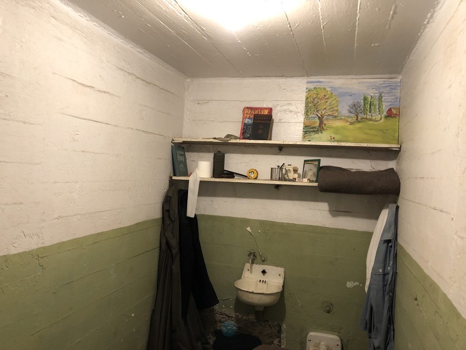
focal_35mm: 28
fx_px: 377
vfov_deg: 49.7
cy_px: 175
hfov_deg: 63.4
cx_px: 233
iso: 80
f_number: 1.8
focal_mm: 4
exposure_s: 1/15
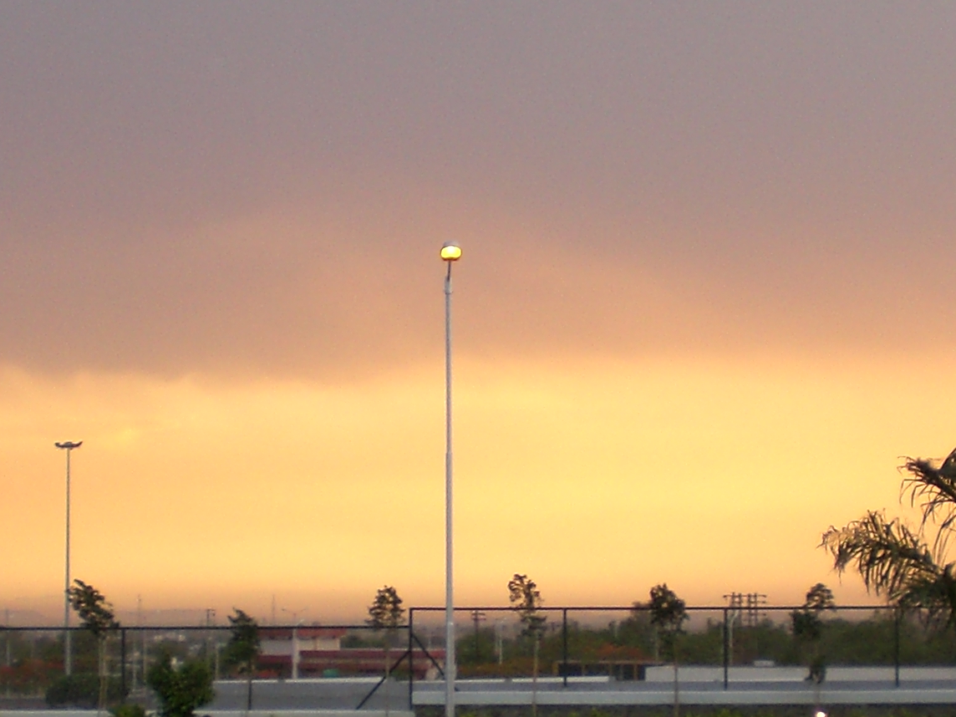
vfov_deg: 14.5
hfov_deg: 19.3
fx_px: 2817
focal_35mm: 102
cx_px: 542
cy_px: 493
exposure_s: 1/80
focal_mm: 6.3
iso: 100
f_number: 3.1
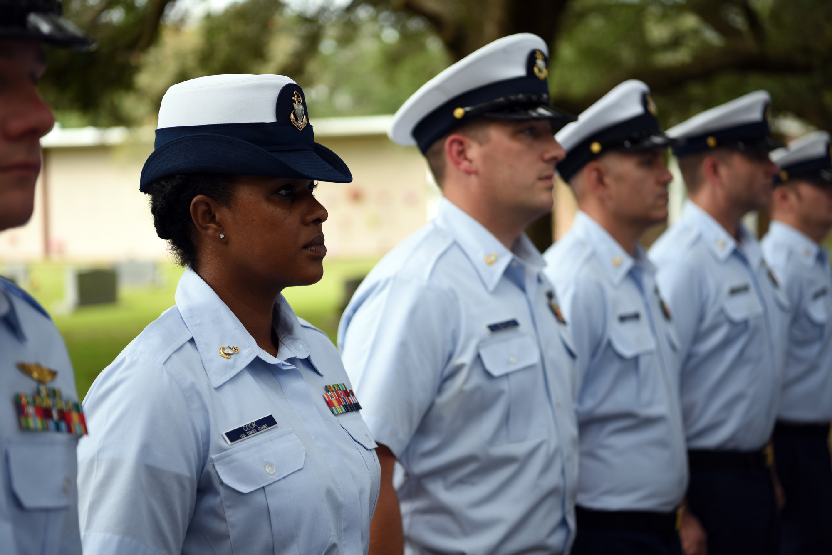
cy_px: 278
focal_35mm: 70
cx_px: 416
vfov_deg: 19.5
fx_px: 1618
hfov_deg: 28.8
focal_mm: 70
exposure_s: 1/250
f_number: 2.8
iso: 100
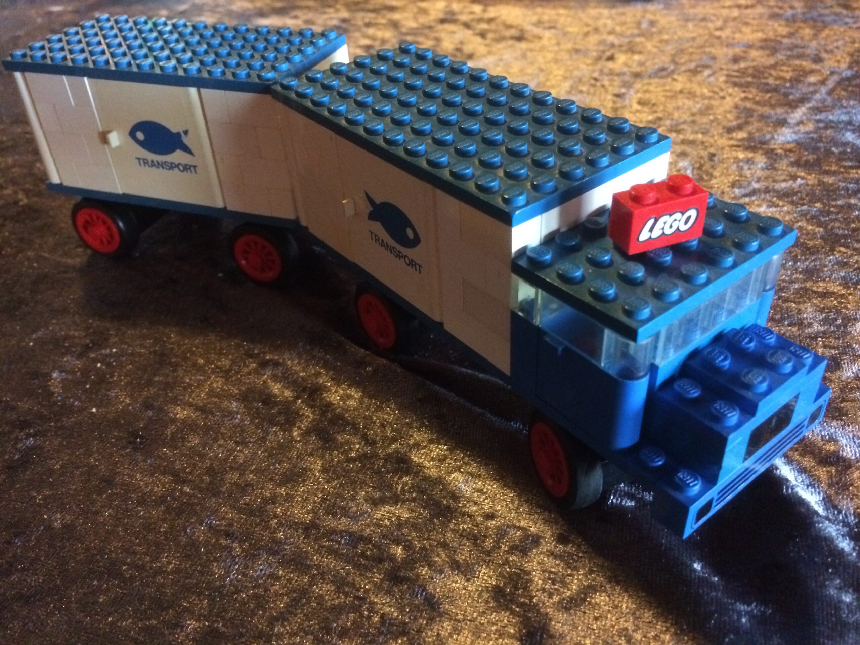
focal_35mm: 29
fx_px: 720
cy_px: 322
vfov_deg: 48.2
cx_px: 430
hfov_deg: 61.7
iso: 500
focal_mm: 4.15
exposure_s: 1/17
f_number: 2.2
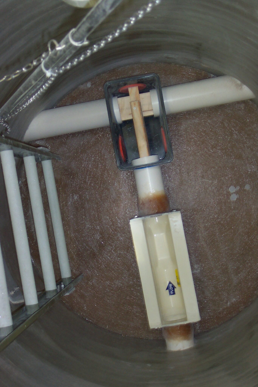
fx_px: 677
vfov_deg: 31.9
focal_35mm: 63
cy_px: 194
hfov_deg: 21.6
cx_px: 129
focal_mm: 13.3
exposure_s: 1/45
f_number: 3.4
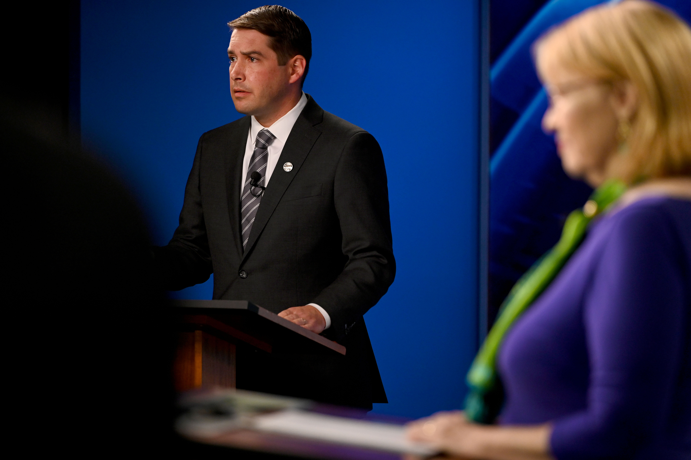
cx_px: 346
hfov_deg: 10.3
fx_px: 3836
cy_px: 230
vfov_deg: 6.9
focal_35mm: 200
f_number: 4
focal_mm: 200
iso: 2500
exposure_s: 1/400
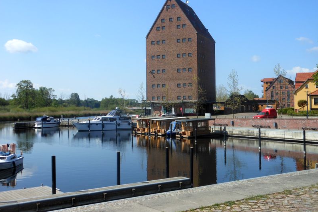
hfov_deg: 43.6
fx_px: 397
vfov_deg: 29.8
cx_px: 158
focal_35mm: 45
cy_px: 94
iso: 80
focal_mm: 7.7
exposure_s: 1/1000
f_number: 3.8
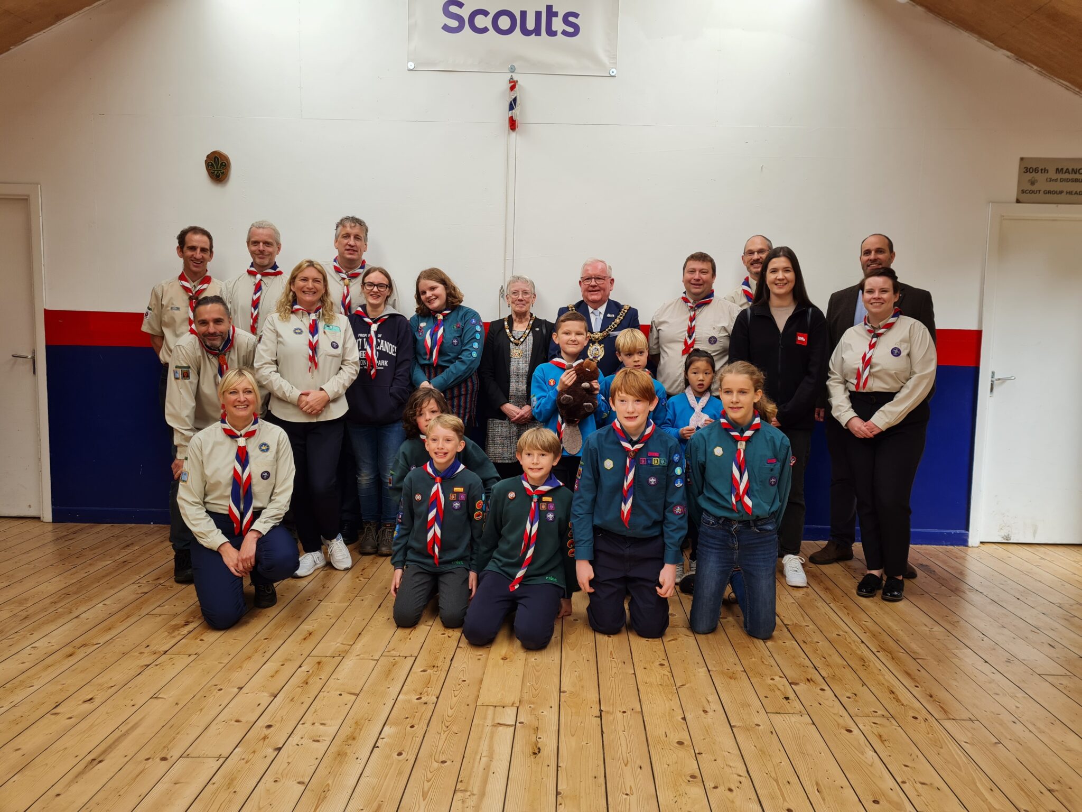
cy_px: 406
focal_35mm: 26
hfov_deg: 67.3
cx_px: 541
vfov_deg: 53.1
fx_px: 813
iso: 50
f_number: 1.8
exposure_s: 1/156
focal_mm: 5.4
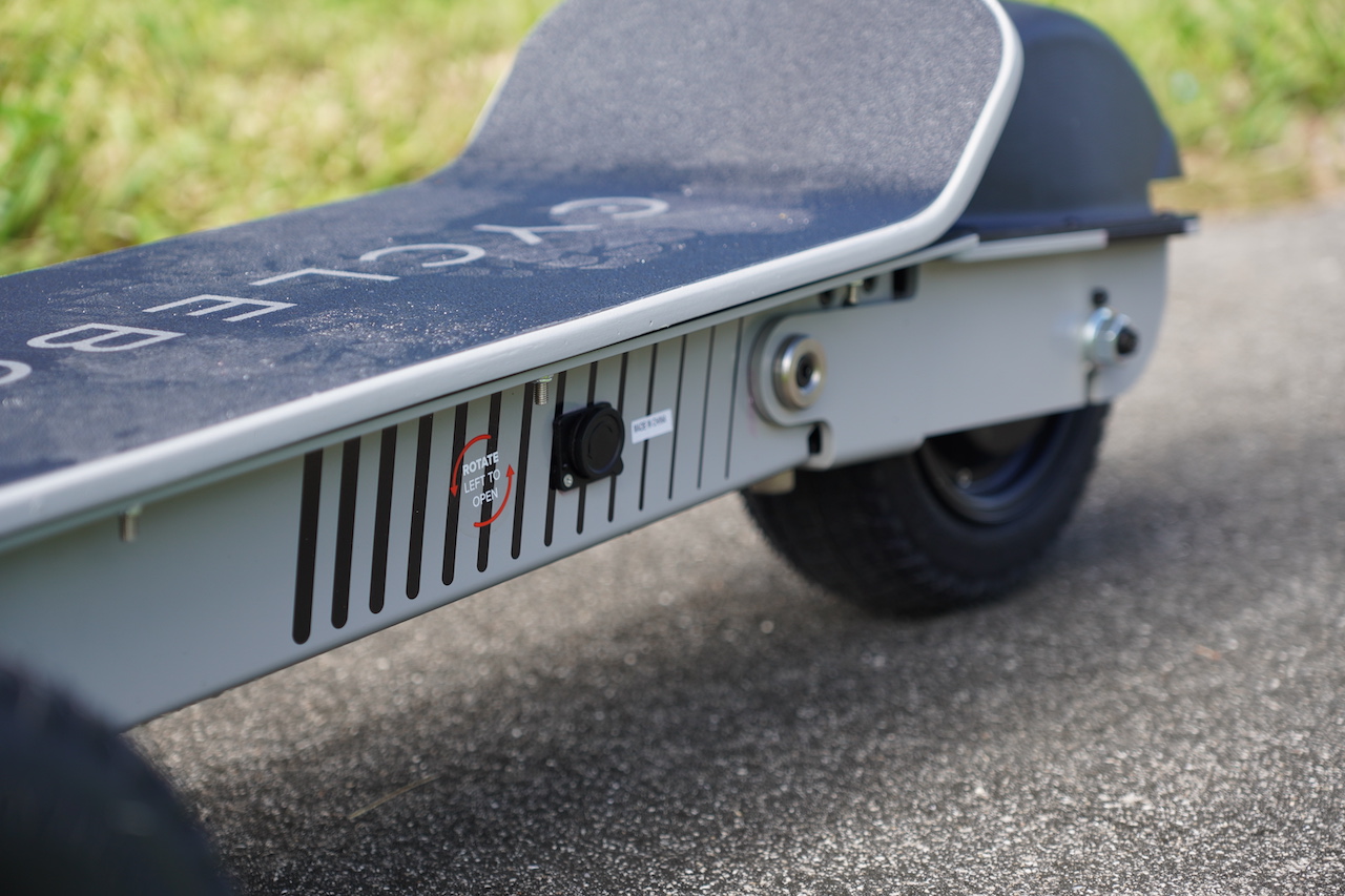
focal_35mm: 82
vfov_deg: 16.5
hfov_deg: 24.6
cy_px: 448
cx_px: 672
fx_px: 3082
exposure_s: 1/250
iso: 100
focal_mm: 55
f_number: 2.8
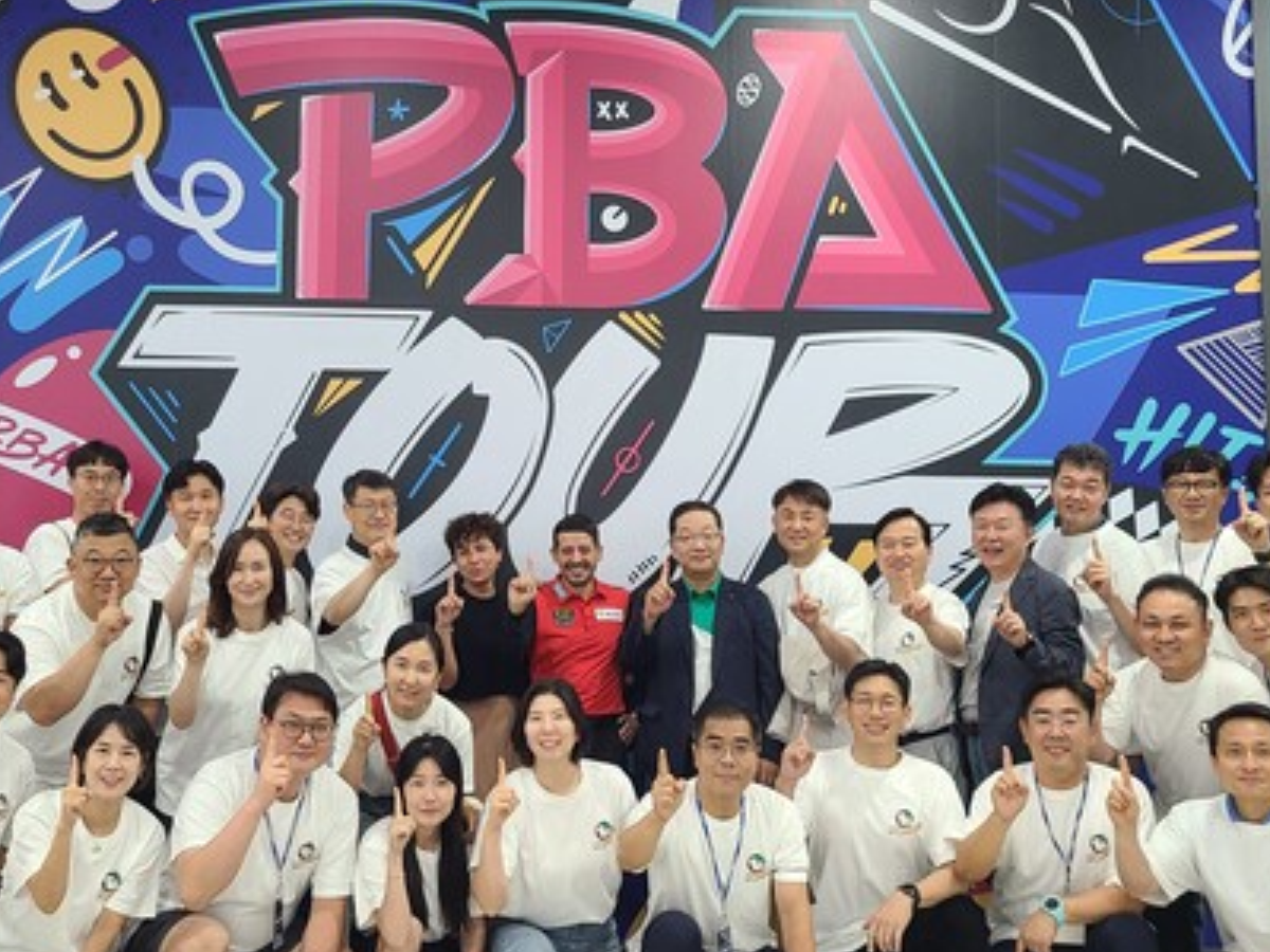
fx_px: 1431
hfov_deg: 47.7
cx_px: 537
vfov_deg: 36.8
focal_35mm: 39
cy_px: 486
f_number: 1.8
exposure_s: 1/40
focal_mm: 5.4
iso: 160
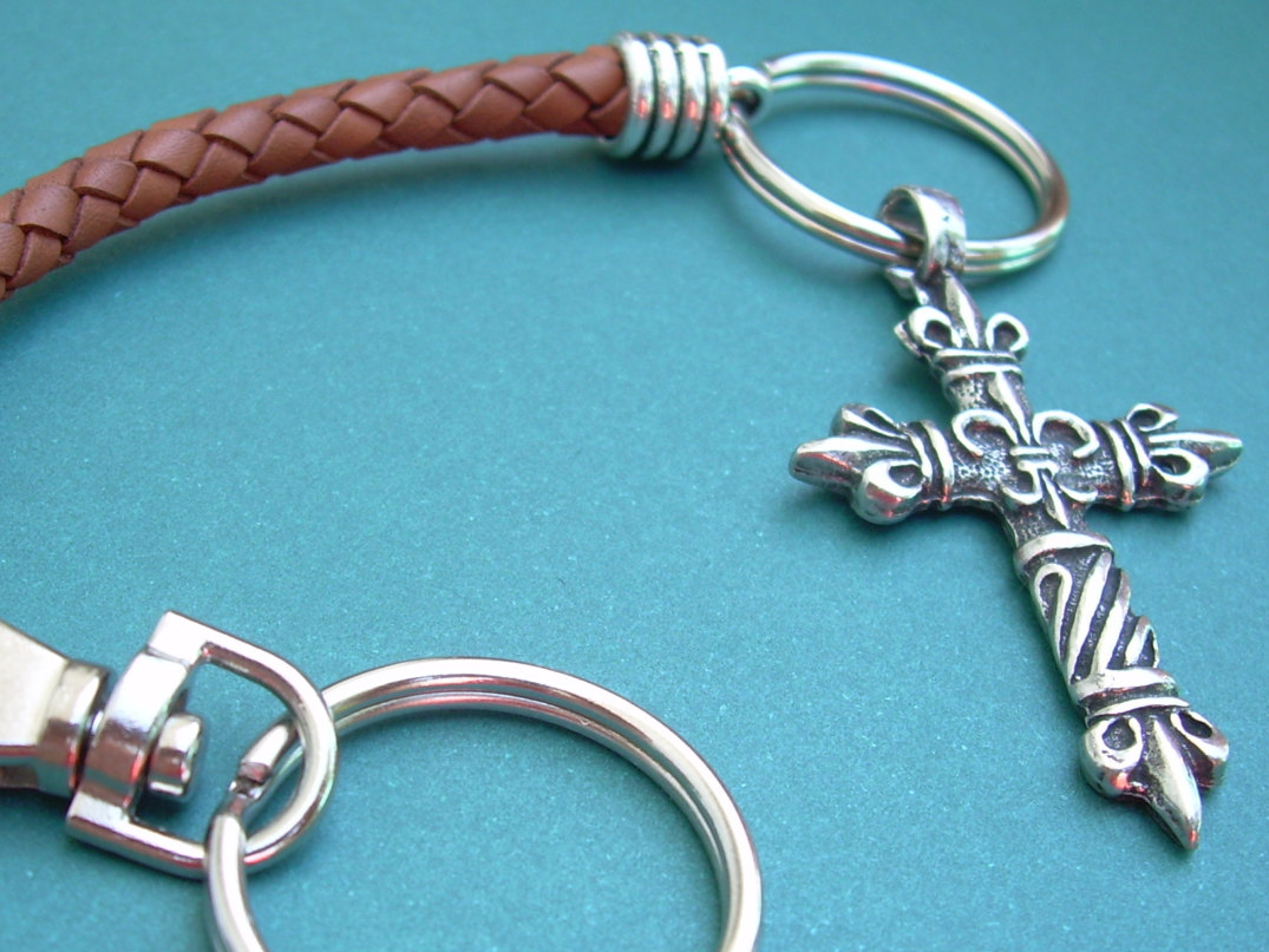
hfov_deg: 36.0
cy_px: 543
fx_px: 1944
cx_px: 489
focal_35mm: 53
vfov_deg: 27.5
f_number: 2.8
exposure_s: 1/115
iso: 50
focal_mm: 6.3
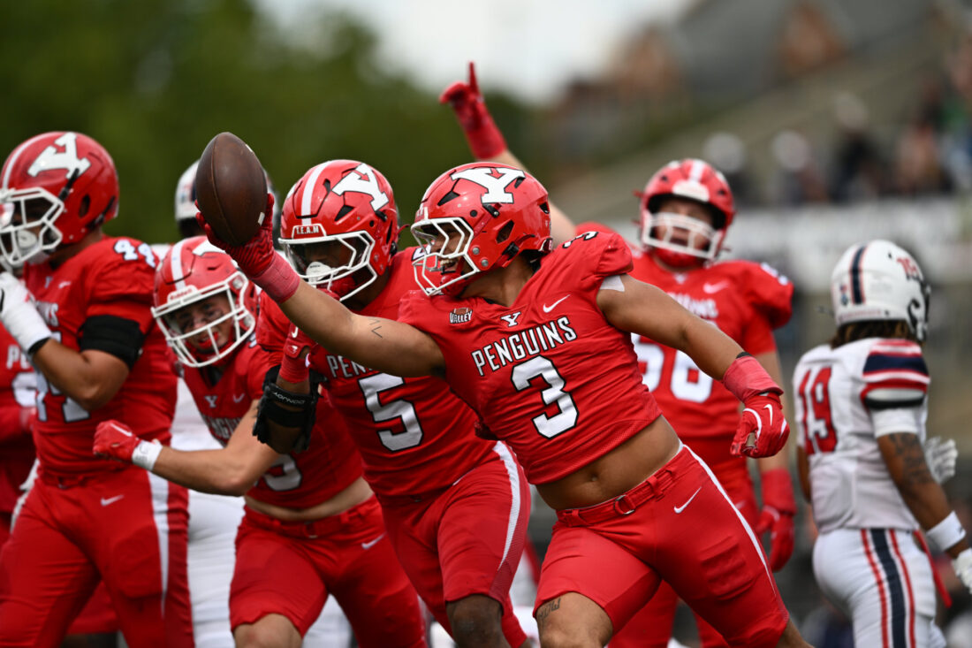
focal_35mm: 400
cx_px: 486
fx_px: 10798
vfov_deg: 3.4
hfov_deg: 5.2
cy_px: 324
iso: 250
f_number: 3.2
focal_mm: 400
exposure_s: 1/3200
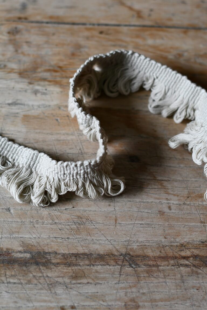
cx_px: 104
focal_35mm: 75
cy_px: 155
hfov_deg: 18.2
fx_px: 647
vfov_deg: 27.0
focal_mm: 50
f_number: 2.8
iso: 800
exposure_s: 1/125
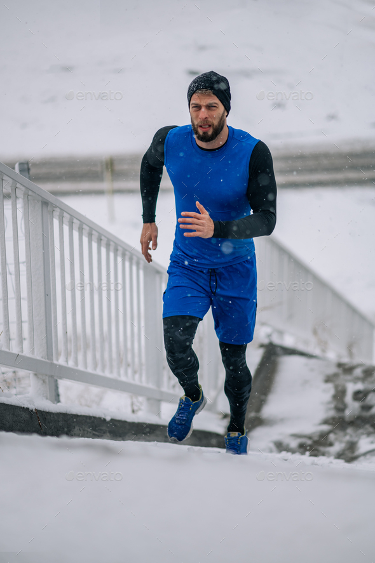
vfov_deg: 23.9
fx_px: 1330
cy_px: 282
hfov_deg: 16.0
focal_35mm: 85
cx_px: 188
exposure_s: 1/1250
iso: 160
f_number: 1.8
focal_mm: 85
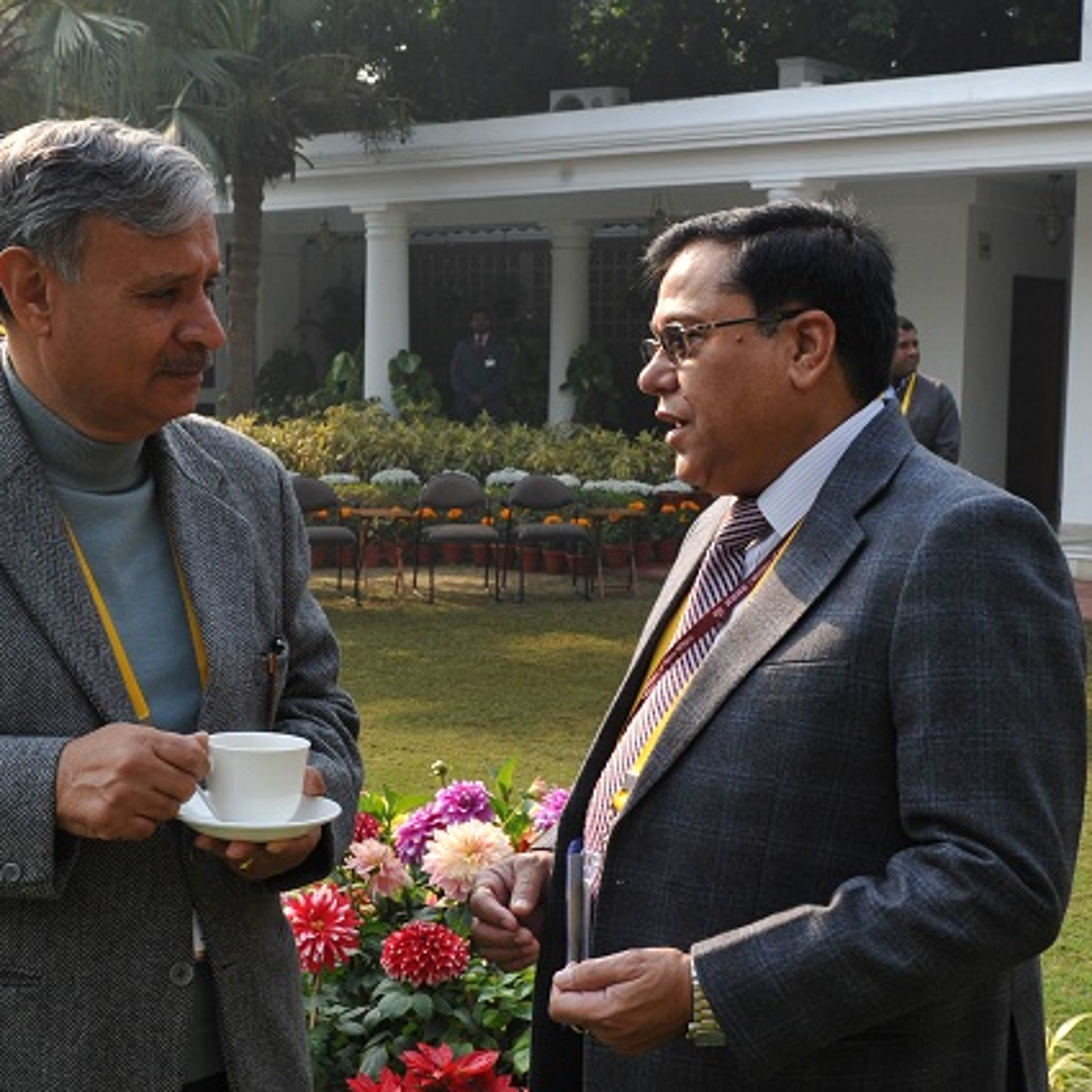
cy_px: 685
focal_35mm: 62
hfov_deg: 27.7
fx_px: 2213
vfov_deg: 27.6
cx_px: 658
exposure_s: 1/320
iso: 800
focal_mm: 31
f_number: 9
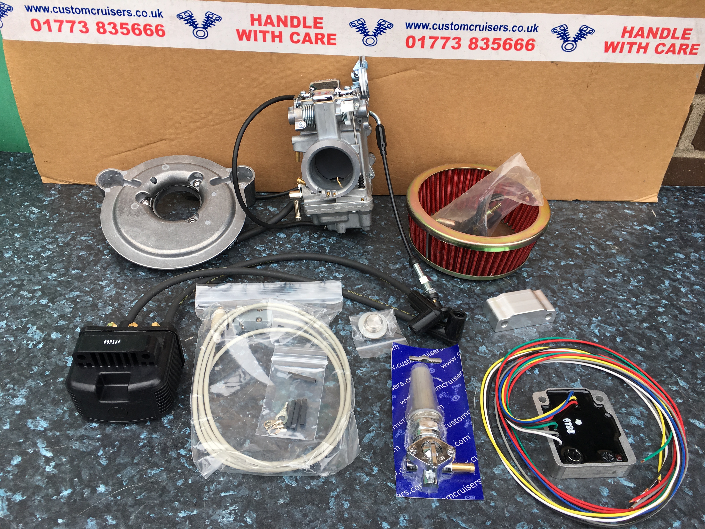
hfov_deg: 61.7
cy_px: 264
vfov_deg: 48.2
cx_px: 352
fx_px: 591
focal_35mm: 29
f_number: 2.2
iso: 25
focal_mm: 4.15
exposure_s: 1/295
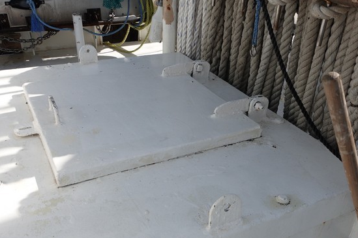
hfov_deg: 54.5
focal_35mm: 35
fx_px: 348
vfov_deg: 37.4
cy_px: 159
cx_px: 186
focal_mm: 9.4
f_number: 4
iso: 125
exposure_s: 1/125
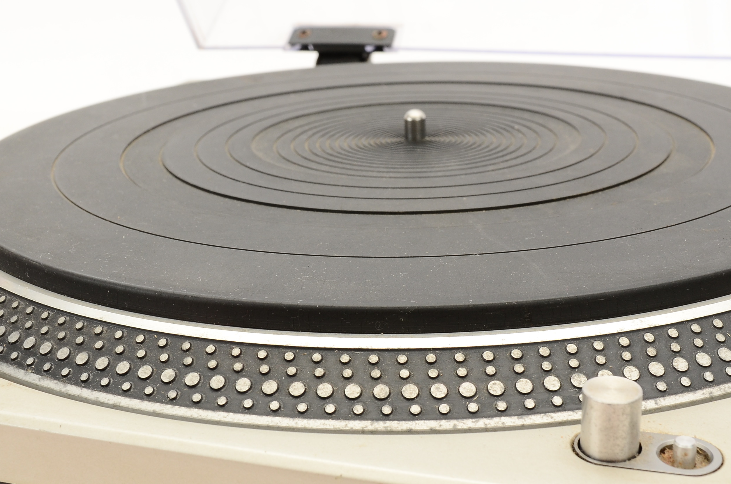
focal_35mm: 53
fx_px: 1074
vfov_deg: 25.4
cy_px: 228
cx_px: 395
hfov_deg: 37.6
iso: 320
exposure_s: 1/60
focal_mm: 24
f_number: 11
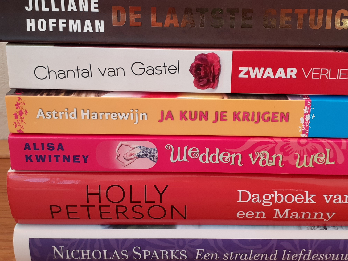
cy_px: 109
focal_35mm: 44
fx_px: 442
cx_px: 191
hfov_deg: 42.9
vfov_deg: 32.8
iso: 50
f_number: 1.9
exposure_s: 1/100
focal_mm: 3.6
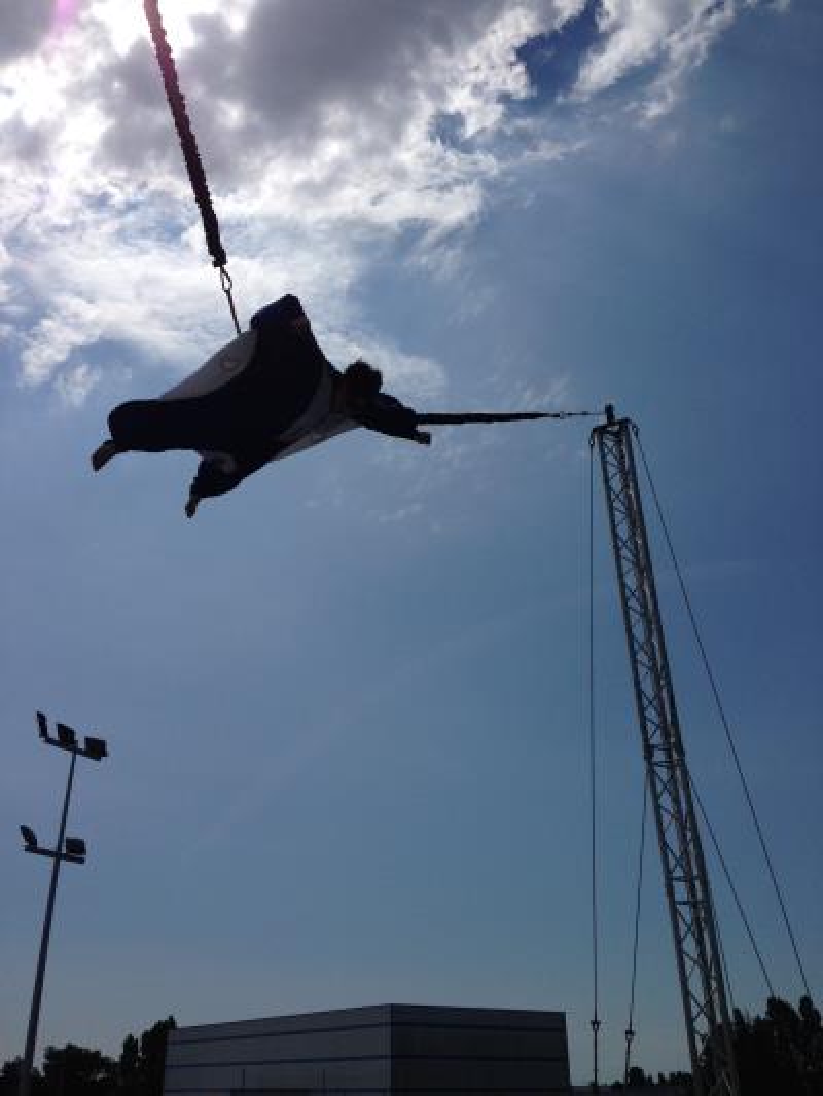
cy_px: 548
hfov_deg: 43.0
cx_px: 412
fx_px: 1046
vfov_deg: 55.3
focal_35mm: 33
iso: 50
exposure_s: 1/9091
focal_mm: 4.12
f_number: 2.4
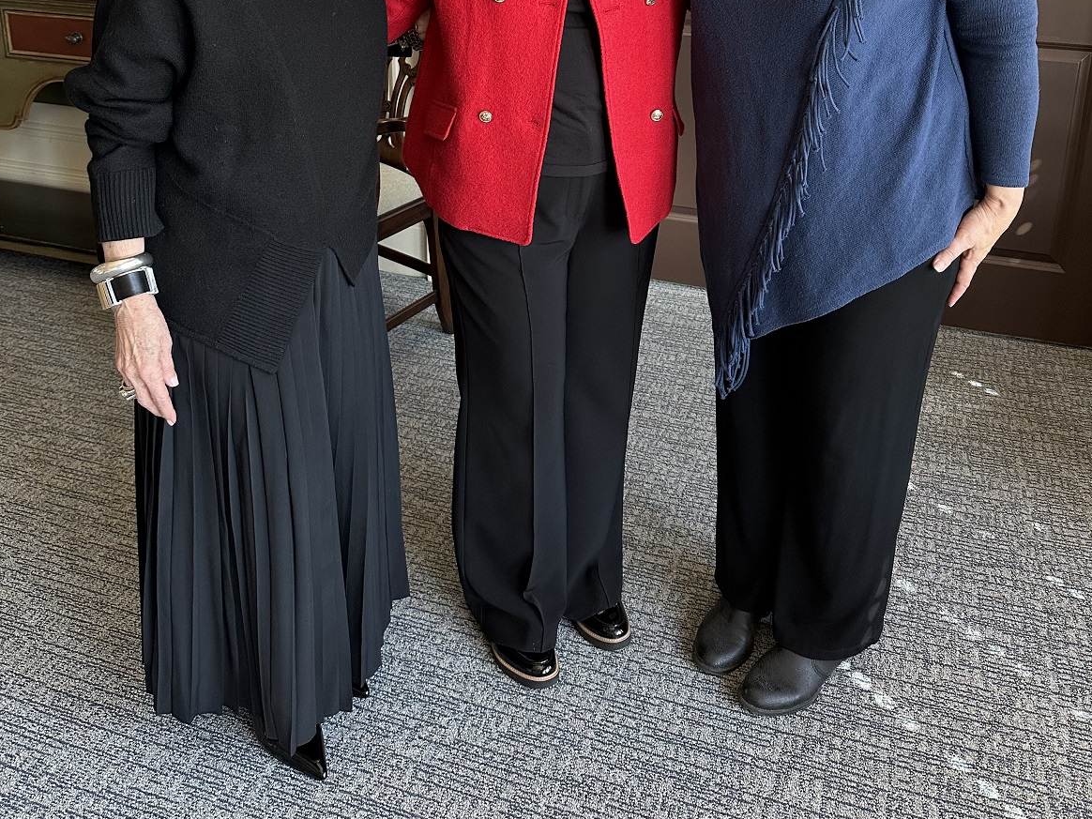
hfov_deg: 55.3
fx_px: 1041
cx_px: 533
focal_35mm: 33
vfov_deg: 40.3
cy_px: 113
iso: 200
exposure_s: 1/120
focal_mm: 6.86
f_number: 1.78
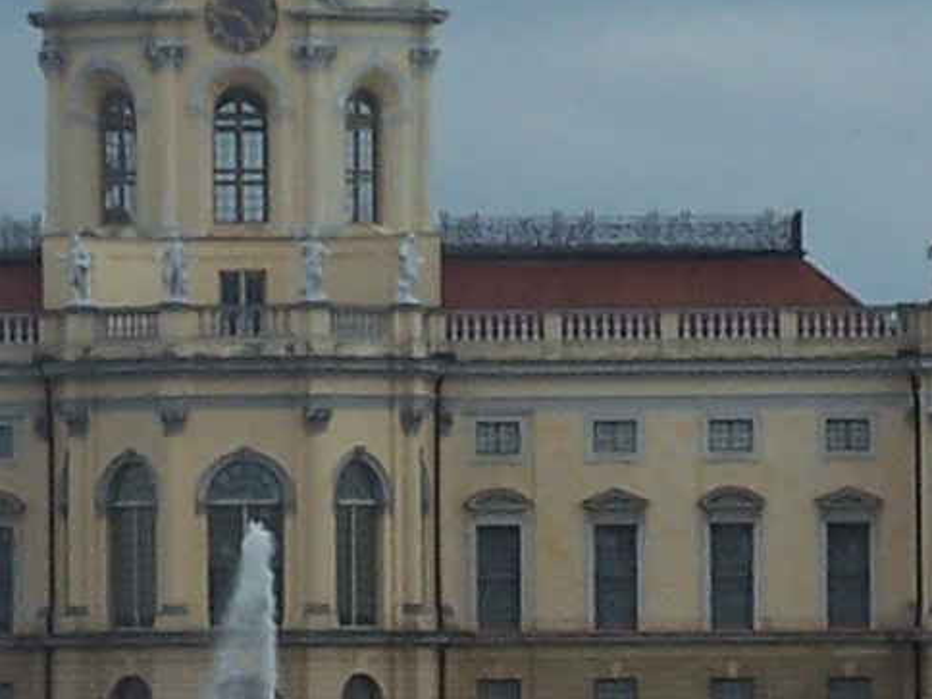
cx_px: 75
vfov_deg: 2.2
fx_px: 18335
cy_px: 1003
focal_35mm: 681
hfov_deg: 2.9
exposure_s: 1/750
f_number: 4.5
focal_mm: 21.2
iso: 80
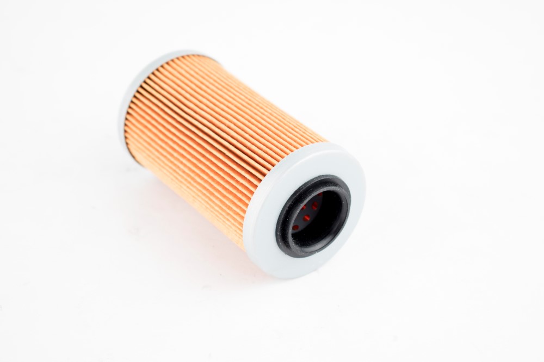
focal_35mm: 82
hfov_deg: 24.6
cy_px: 181
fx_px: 1246
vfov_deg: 16.5
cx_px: 272
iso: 100
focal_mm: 55
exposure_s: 1/25
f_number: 5.6
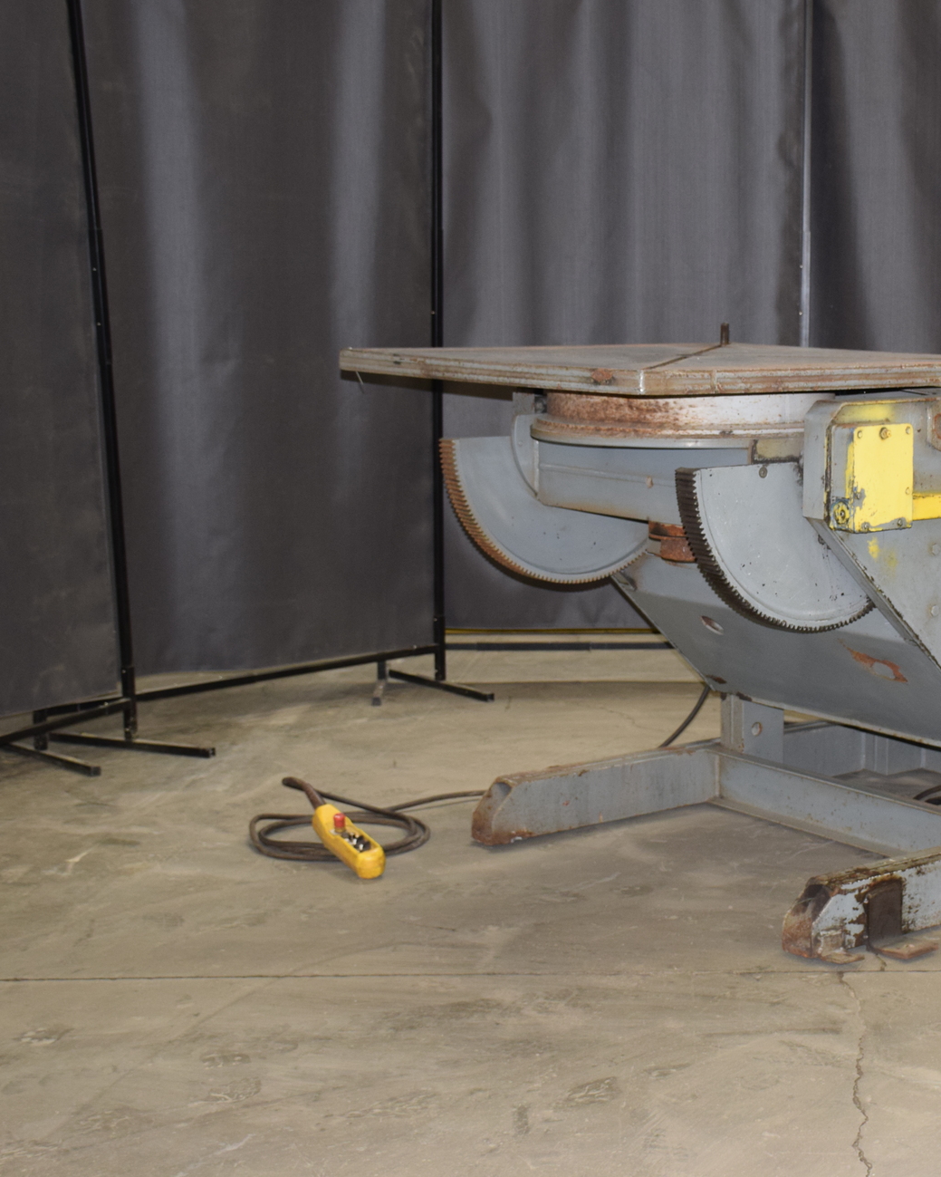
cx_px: 784
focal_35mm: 65
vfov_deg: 29.1
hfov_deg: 23.1
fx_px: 2263
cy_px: 587
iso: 800
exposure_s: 1/60
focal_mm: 30
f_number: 4
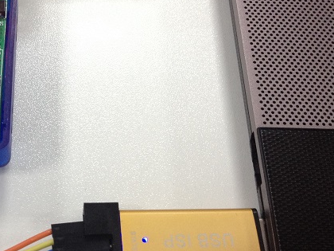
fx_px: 656
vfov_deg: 21.6
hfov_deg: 27.6
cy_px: 106
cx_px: 39
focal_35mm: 68
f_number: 2.4
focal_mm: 4.28
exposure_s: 1/20
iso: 100
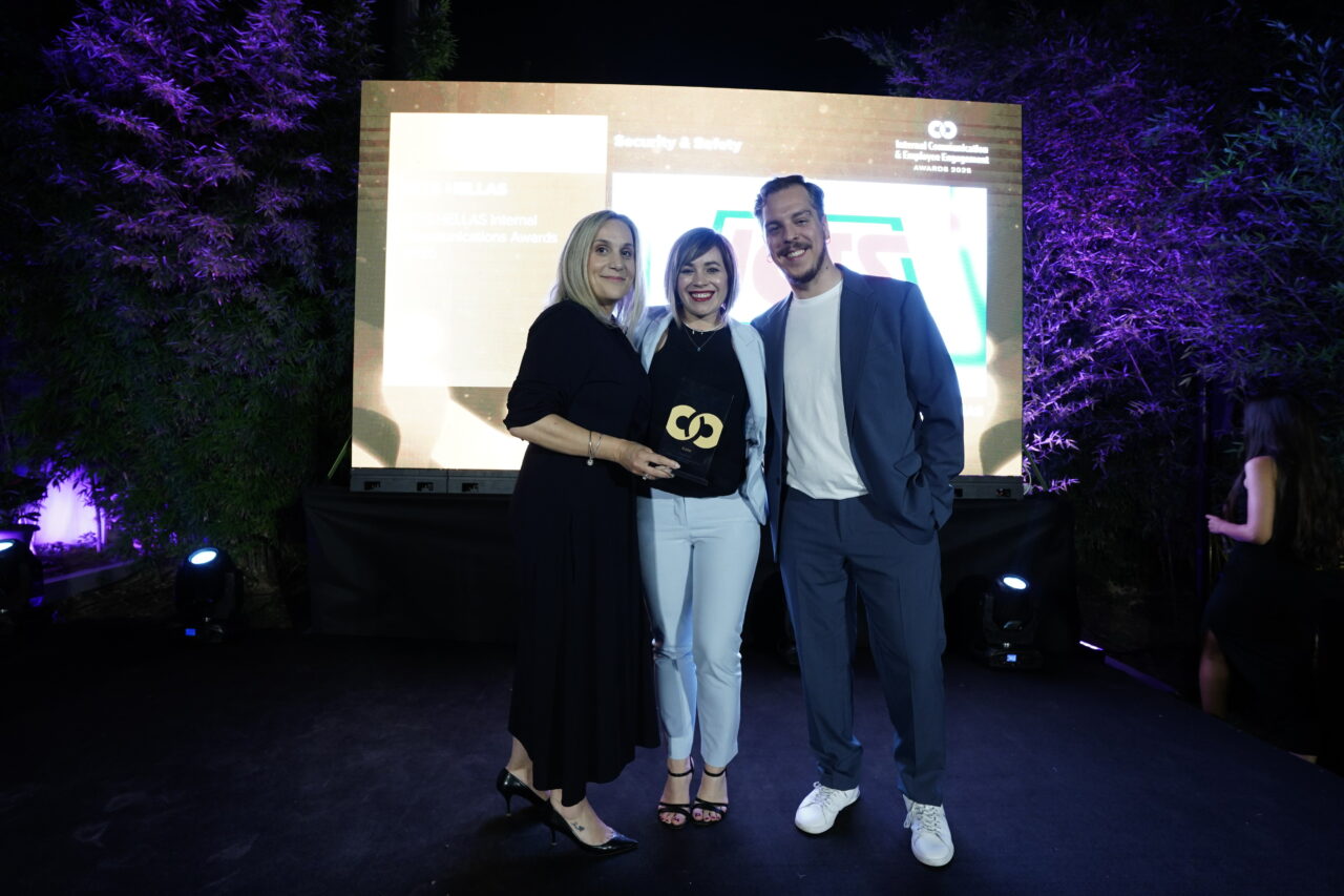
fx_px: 635
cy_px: 448
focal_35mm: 17
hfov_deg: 93.3
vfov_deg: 70.4
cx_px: 672
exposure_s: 1/80
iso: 2000
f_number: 5
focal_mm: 17
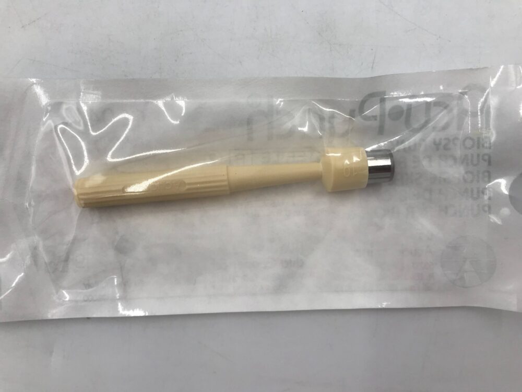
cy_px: 196
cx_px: 261
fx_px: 422
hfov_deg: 63.4
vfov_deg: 49.7
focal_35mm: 28
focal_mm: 3.99
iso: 20
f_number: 1.8
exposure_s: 1/181
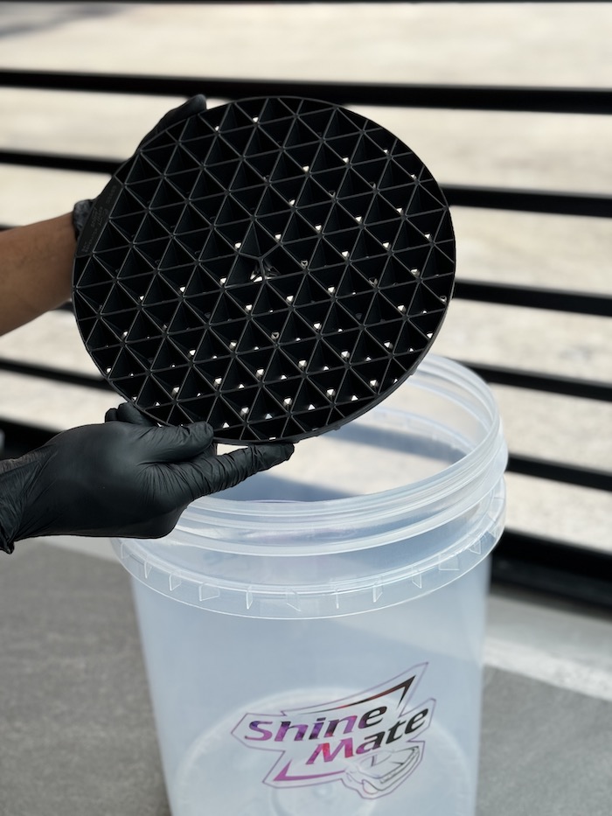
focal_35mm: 48
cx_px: 306
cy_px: 408
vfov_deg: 39.7
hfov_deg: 30.3
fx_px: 1131
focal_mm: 6.86
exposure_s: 1/141
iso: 50
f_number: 1.78
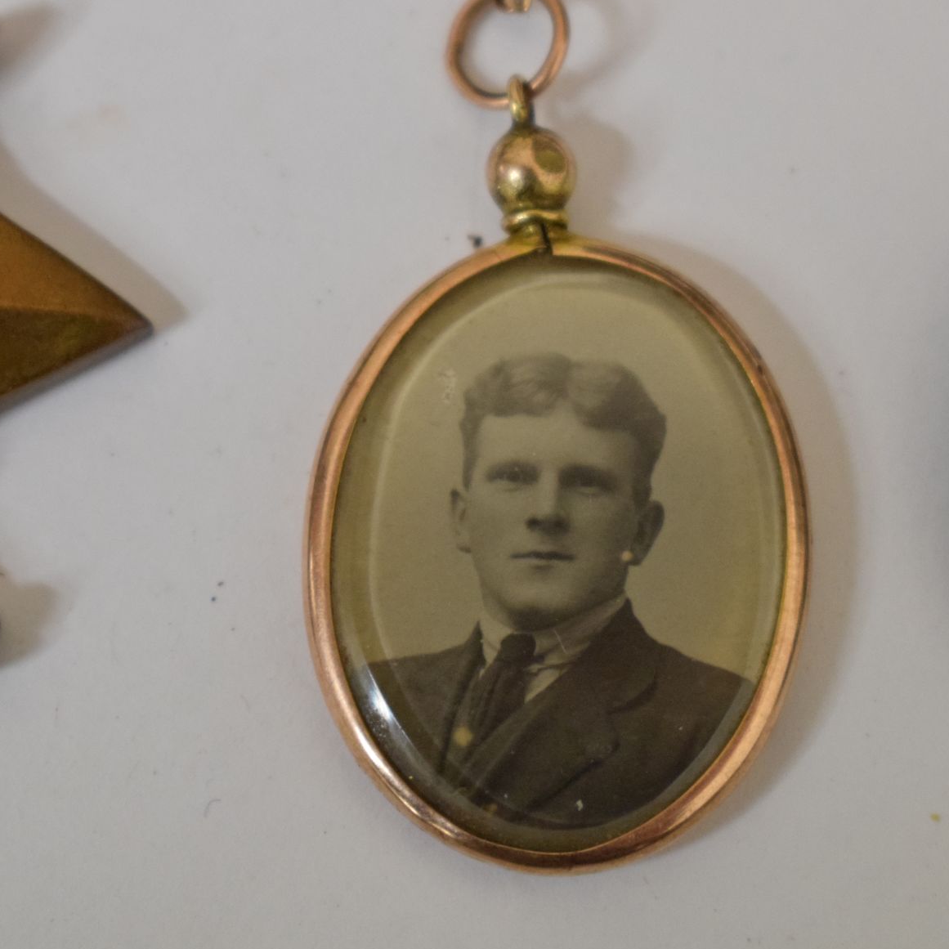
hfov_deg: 14.4
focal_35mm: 121
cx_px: 543
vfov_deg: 14.4
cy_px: 492
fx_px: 3745
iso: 1600
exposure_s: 1/125
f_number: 5.6
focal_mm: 55
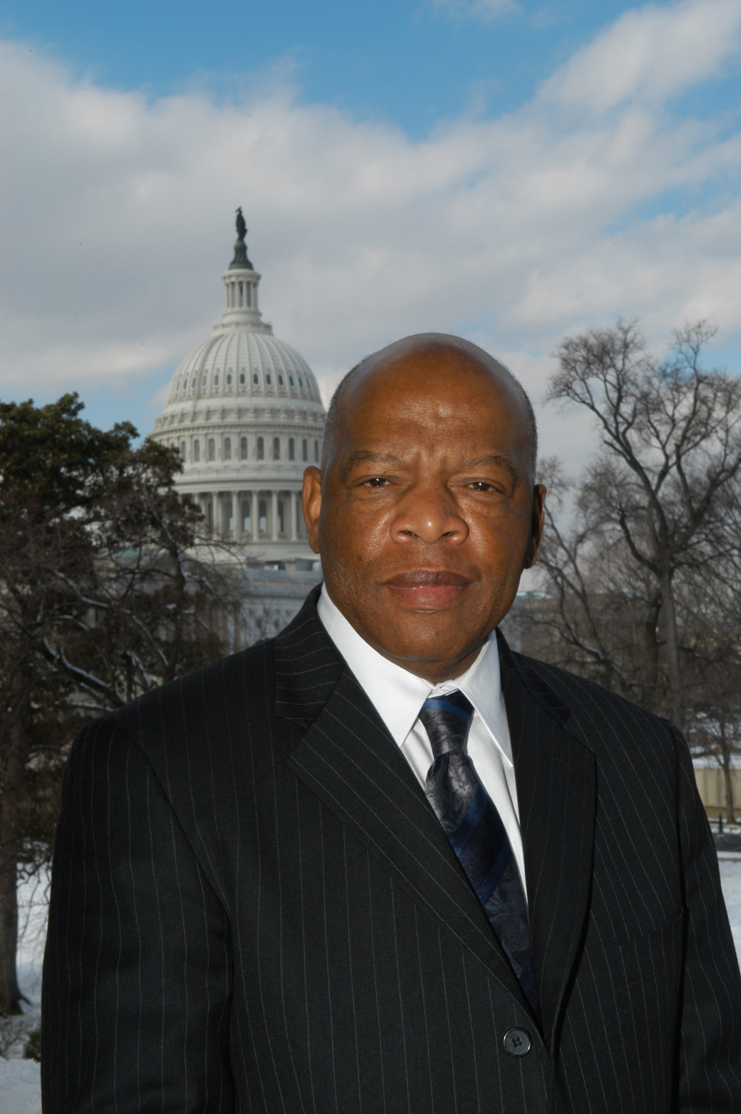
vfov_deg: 35.1
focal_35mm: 57
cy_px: 557
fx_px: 1763
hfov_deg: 23.7
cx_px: 370
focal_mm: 38
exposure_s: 1/180
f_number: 14
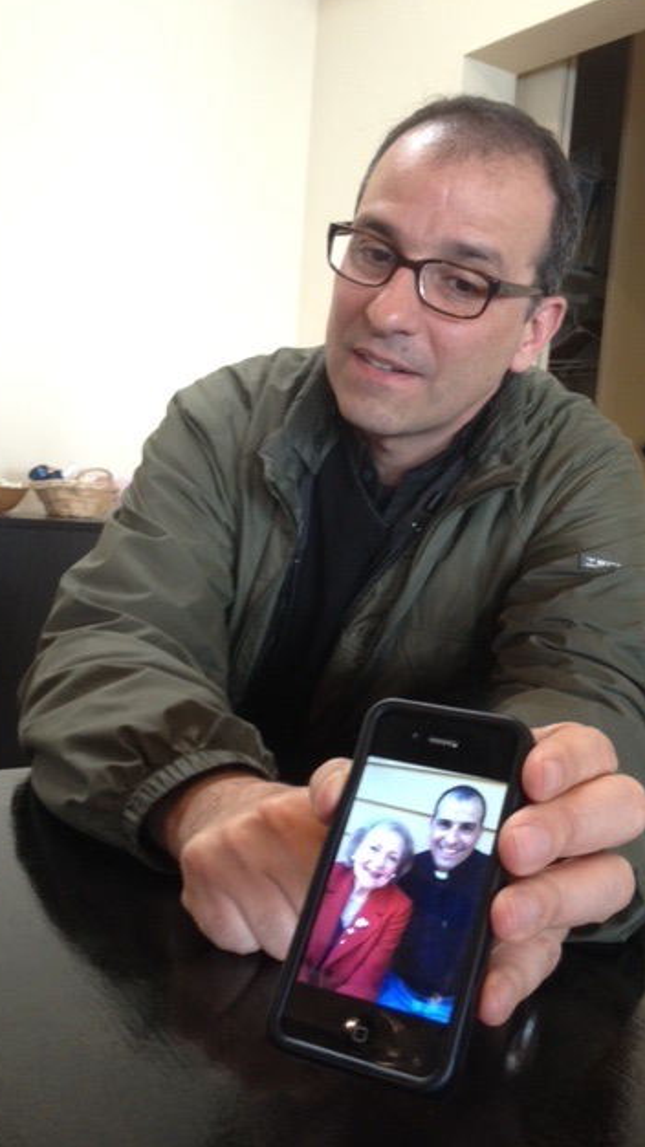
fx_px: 1186
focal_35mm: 39
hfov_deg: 30.4
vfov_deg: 51.6
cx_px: 383
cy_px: 563
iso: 125
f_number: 2.4
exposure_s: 1/20
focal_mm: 4.28
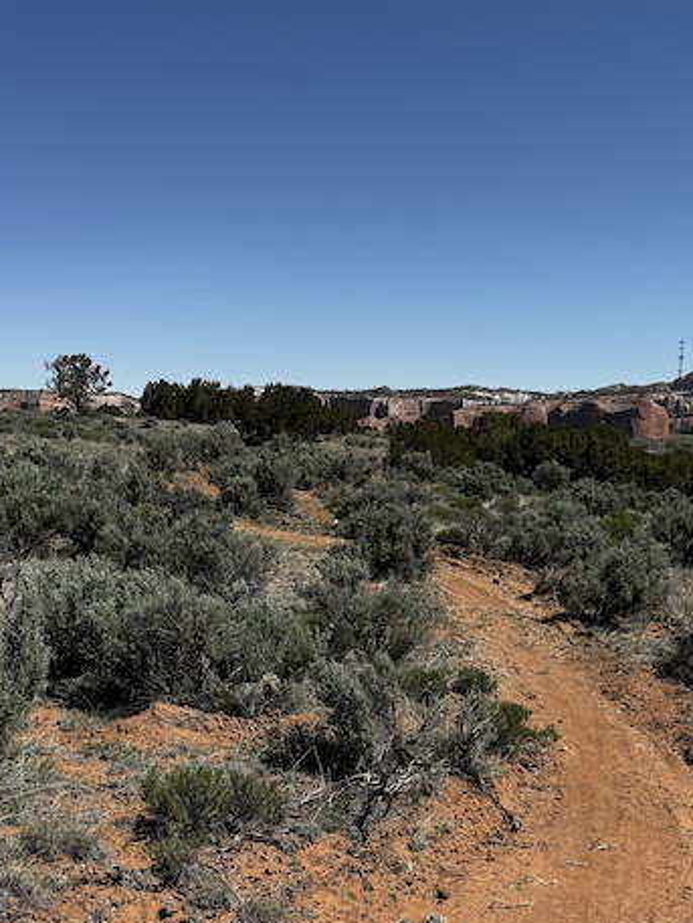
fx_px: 1121
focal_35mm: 42
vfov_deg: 43.5
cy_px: 677
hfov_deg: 34.1
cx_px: 461
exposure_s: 1/5814
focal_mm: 6.76
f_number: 1.78
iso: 80
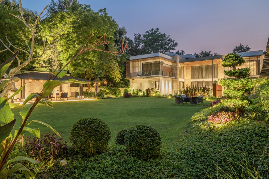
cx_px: 134
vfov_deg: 58.3
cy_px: 90
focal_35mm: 22
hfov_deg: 79.9
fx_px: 161
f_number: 9
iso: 200
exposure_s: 3
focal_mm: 21.5
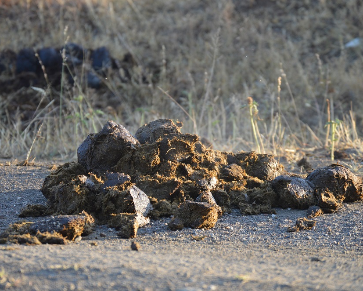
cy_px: 146
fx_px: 1461
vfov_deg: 11.4
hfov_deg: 14.2
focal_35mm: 136
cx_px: 185
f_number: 4.5
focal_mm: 80
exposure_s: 1/320
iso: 400
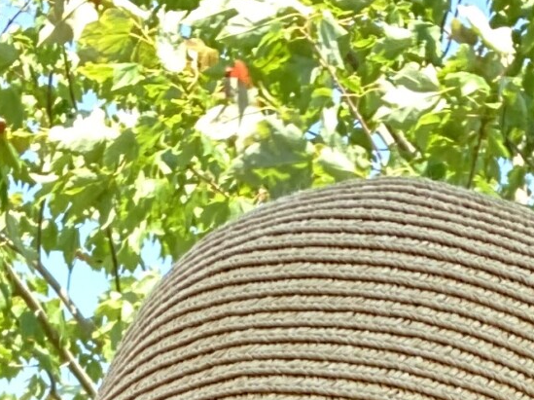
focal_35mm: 140
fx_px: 2158
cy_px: 1048
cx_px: 385
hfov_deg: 14.1
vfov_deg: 9.2
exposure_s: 1/122
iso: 50
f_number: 2.2
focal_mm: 2.71
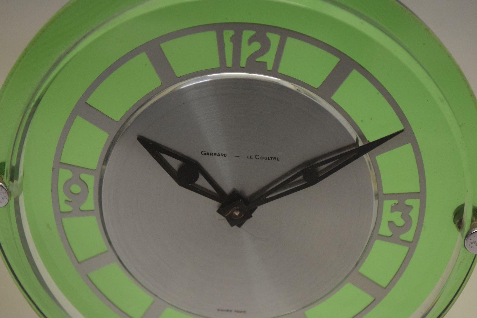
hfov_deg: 30.5
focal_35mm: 66
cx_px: 238
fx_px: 874
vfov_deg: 20.6
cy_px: 159
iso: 3200
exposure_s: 1/125
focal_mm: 44
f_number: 5.6
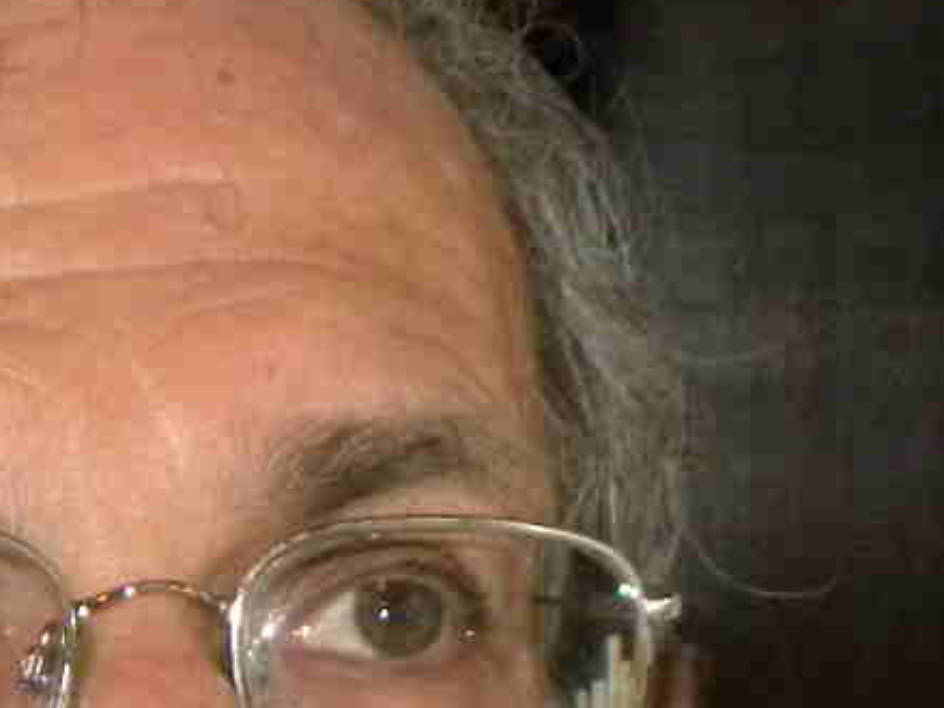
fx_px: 8397
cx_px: 97
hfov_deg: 6.4
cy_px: 1177
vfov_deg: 4.8
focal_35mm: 308
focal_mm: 11.8
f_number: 3.5
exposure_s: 1/30
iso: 400
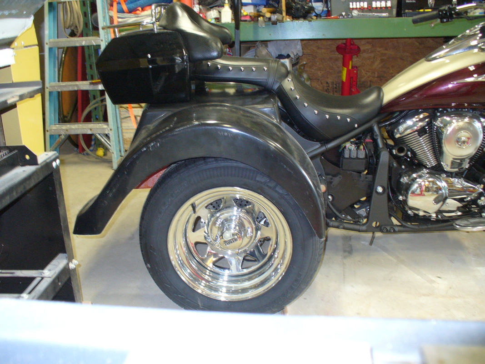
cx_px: 242
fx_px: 518
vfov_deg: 38.7
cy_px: 182
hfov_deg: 50.1
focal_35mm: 37
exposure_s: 1/8
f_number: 2.8
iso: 125
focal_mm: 6.1
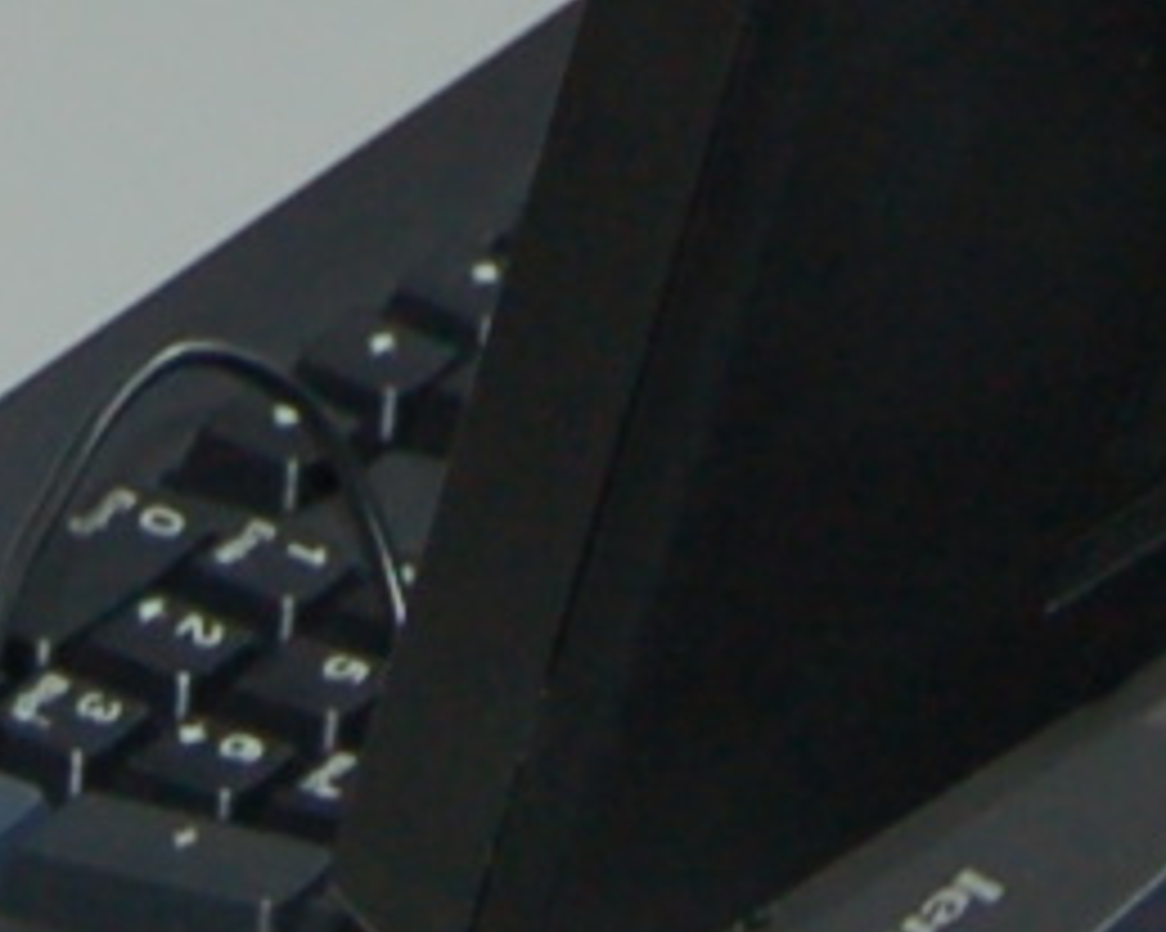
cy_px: -2323
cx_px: 972
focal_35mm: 318
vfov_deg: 4.6
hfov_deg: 6.1
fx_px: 10970
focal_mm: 26
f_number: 4
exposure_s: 1/60
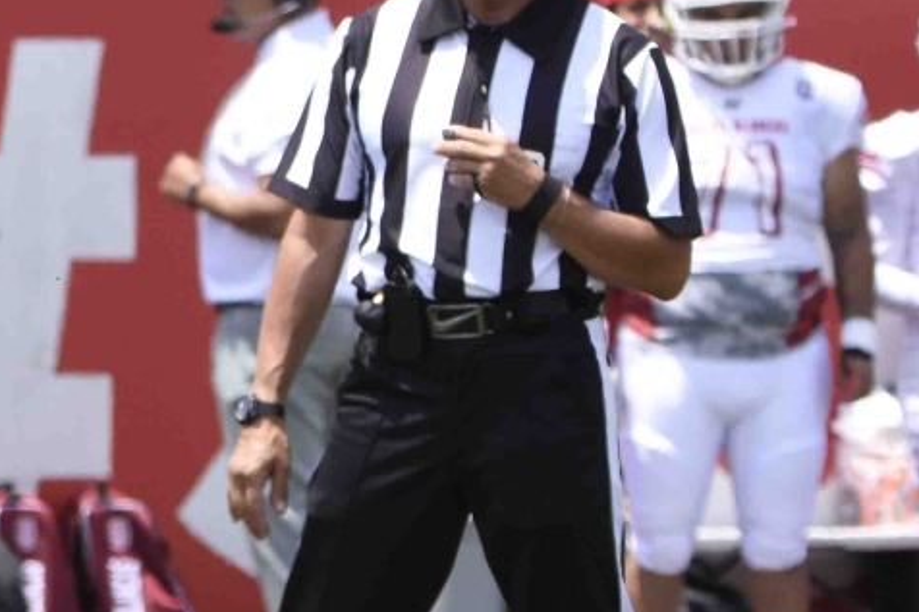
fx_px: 27508
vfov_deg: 1.3
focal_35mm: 1078
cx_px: -770
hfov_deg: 1.9
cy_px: 552
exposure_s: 1/1600
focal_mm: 190
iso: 640
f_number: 6.3
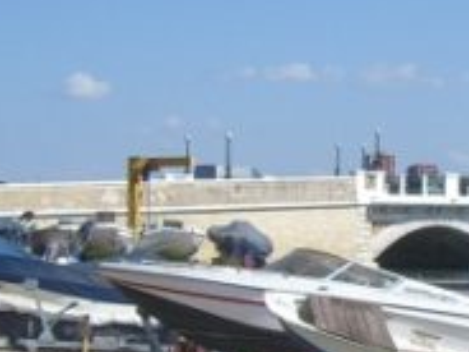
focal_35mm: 159
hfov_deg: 12.1
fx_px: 2154
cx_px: 612
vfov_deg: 9.3
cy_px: 184
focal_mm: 6.2
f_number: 4.3
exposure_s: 1/800
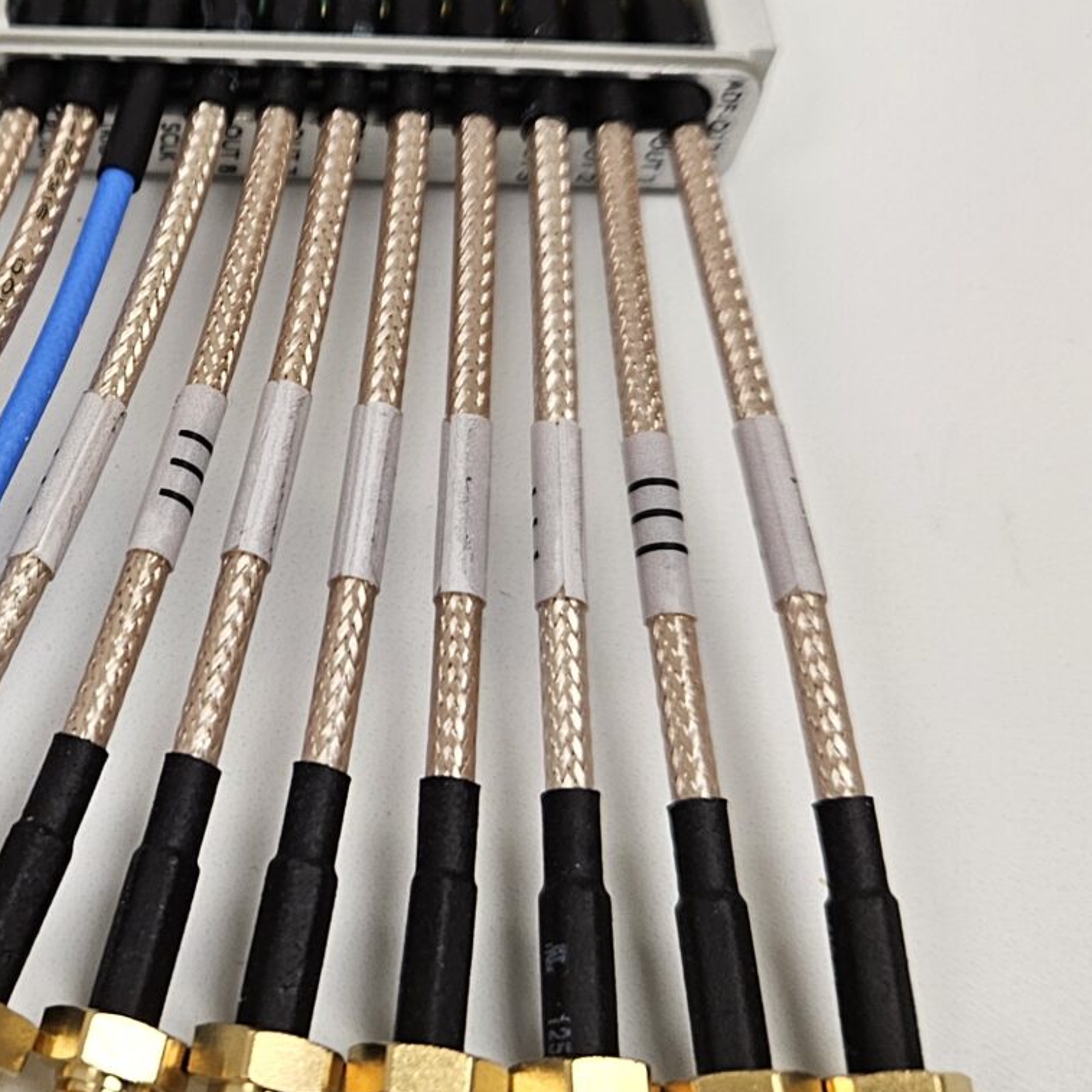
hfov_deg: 29.7
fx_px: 1963
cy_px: 384
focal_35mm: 55
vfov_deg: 30.9
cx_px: 88
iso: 50
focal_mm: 5.4
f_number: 1.8
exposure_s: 1/61
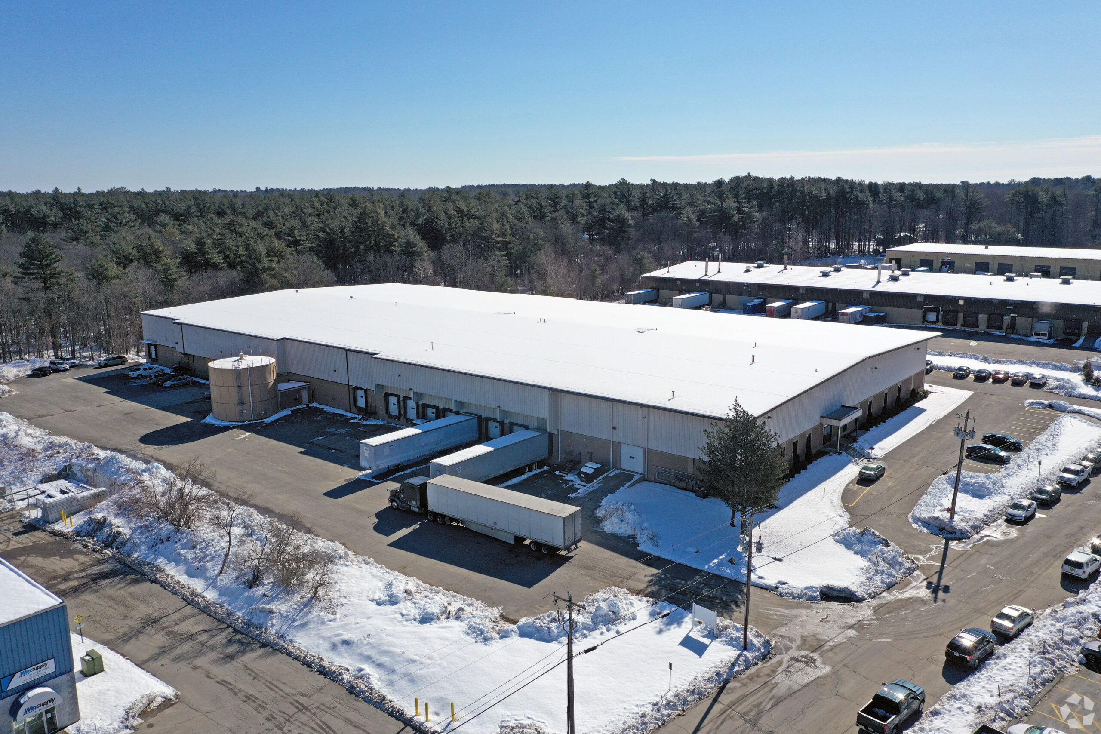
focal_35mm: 28
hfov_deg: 65.5
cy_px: 367
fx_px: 856
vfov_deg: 46.4
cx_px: 550
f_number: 7.1
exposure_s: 1/800
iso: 100
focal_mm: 10.26
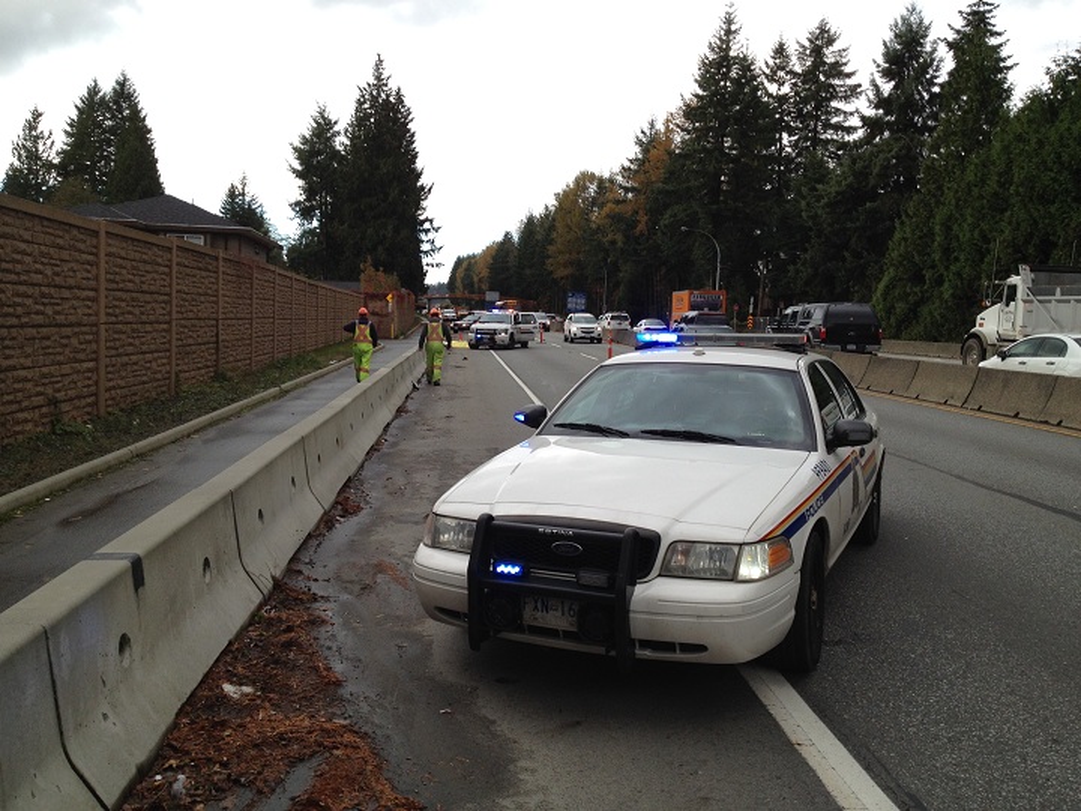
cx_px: 540
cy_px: 406
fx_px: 1093
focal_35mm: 35
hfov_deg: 52.6
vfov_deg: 40.7
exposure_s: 1/403
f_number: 2.4
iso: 50
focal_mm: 4.28
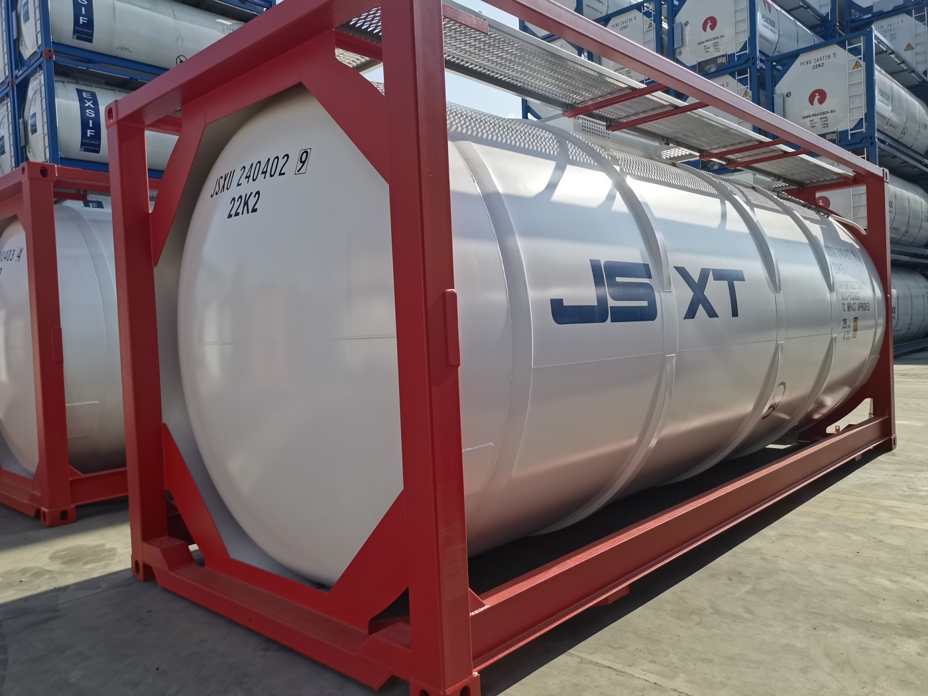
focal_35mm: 27
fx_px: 724
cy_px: 348
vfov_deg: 51.4
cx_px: 464
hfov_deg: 65.3
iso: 50
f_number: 1.9
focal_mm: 5.58
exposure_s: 1/1718
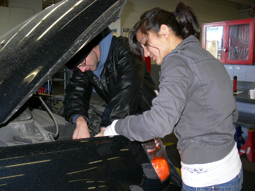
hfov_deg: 52.6
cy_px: 96
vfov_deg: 40.7
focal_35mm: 35
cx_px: 128
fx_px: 258
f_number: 2.8
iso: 100
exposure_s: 1/30
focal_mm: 7.4
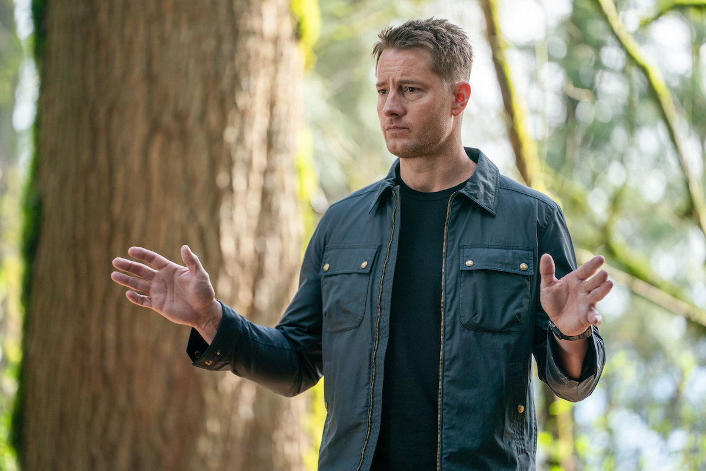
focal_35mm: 168
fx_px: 3294
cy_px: 236
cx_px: 353
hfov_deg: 12.2
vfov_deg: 8.2
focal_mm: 168
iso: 400
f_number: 2.8
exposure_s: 1/640
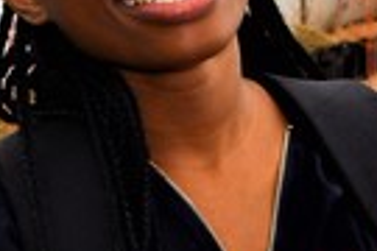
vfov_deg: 4.8
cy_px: 131
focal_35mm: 287
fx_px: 3002
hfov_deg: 7.2
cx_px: 215
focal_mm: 35
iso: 200
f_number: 10
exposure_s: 1/60
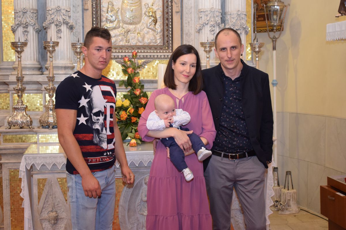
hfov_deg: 35.1
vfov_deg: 23.8
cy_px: 115
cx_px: 173
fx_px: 548
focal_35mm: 57
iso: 1600
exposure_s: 1/60
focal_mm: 38
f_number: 4.8
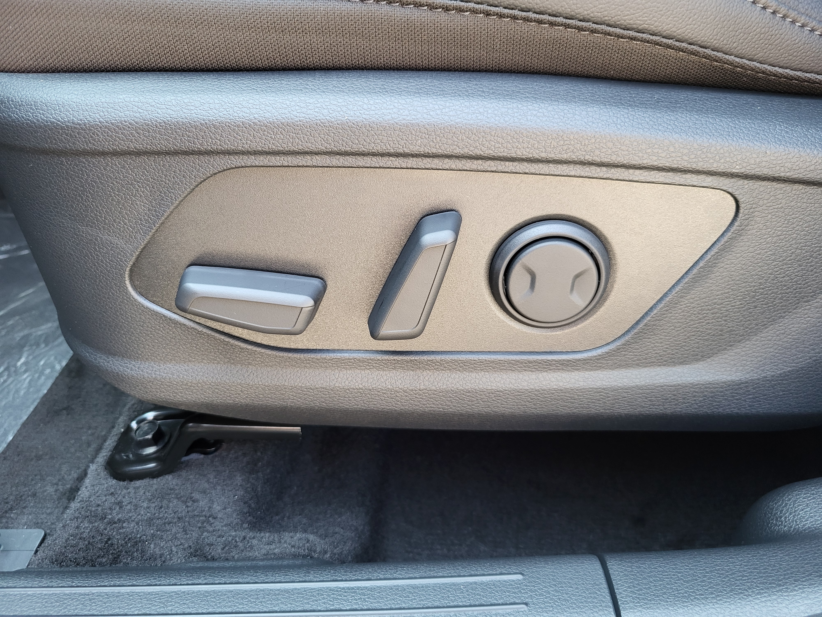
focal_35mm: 26
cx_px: 411
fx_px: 617
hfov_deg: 67.3
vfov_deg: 53.1
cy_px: 308
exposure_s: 1/120
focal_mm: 5.4
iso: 250
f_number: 1.8
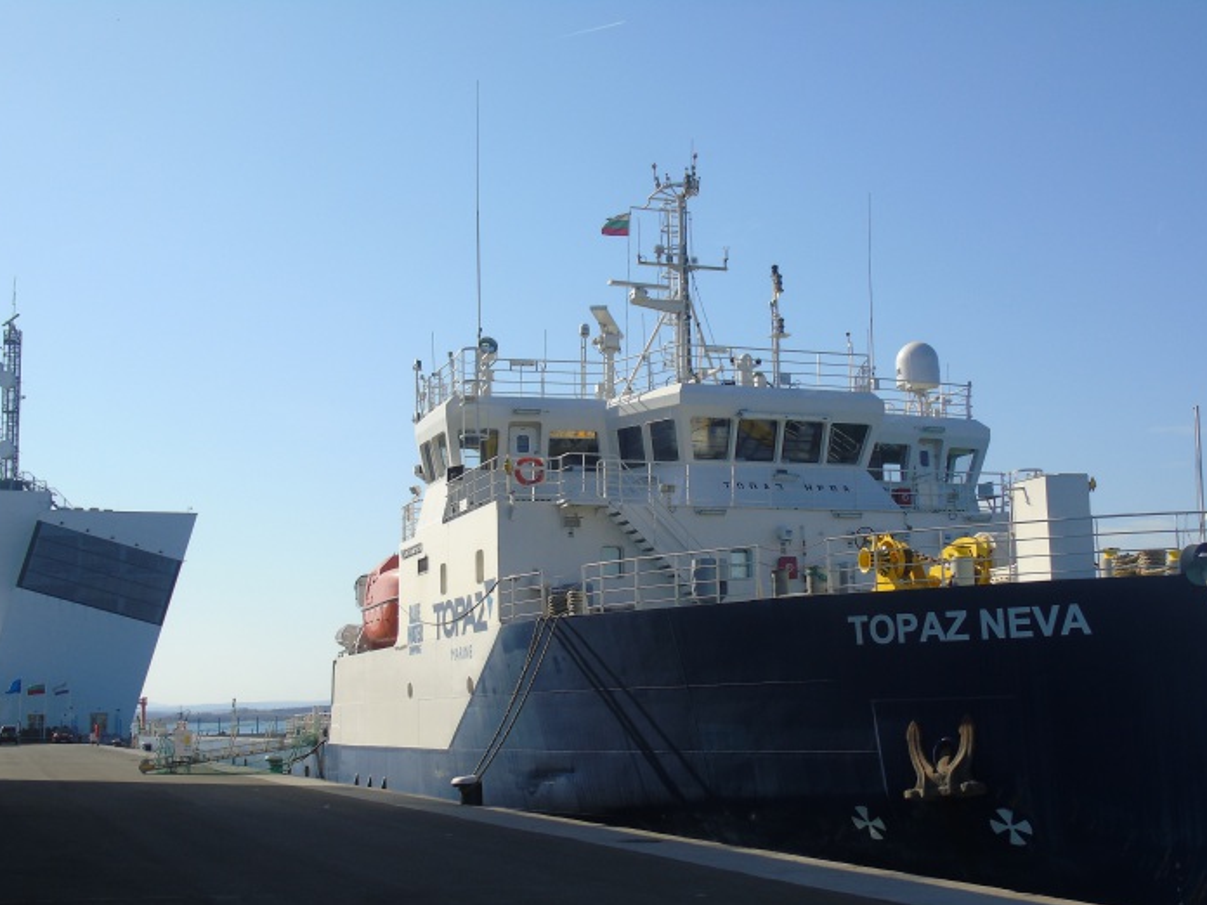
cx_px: 633
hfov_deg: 41.2
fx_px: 1604
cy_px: 517
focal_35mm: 46
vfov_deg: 31.5
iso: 80
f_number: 3.9
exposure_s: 1/800
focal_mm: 7.1
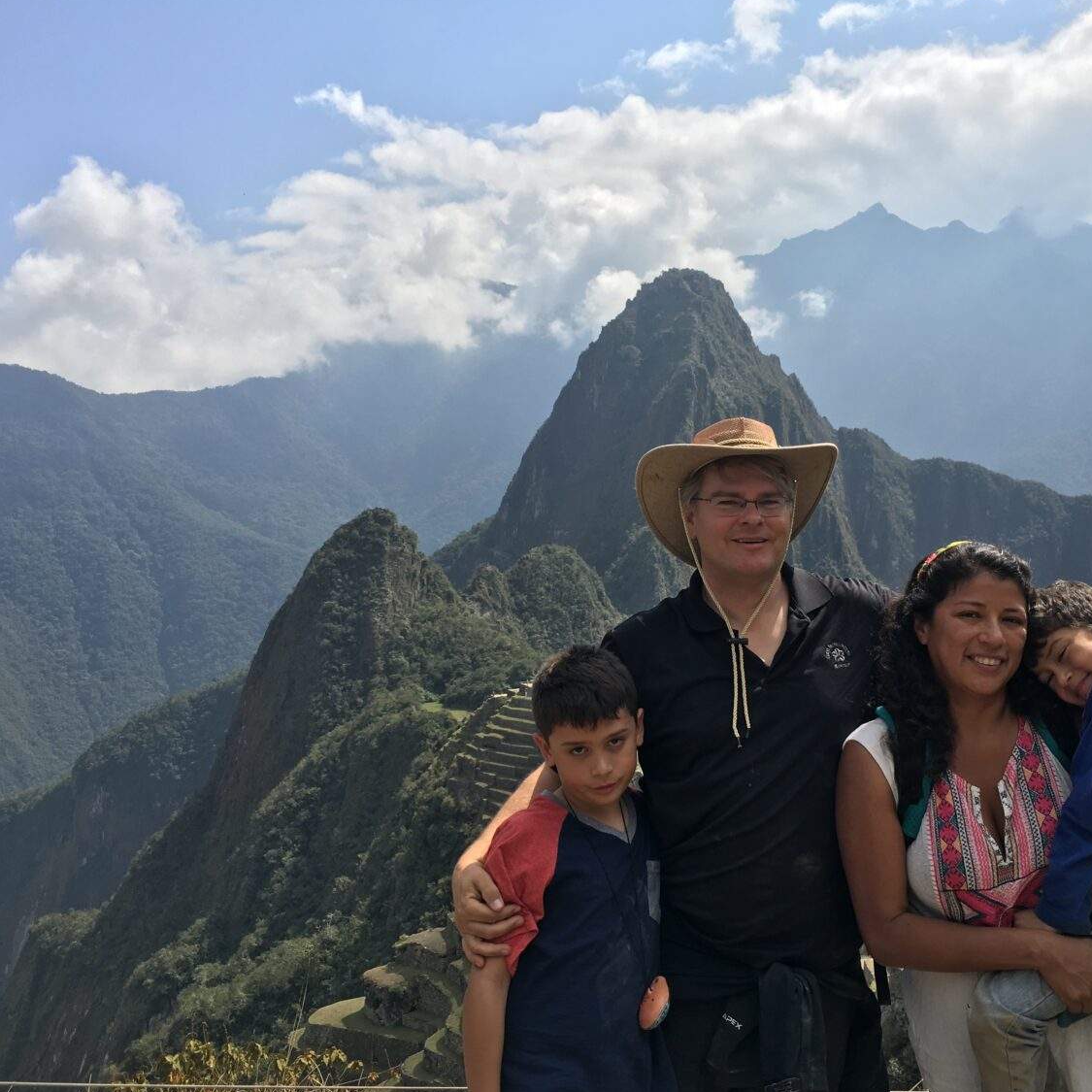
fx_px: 1249
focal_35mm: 35
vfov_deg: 47.2
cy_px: 552
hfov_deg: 47.0
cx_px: 636
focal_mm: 4.15
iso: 25
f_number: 2.2
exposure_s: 1/1876
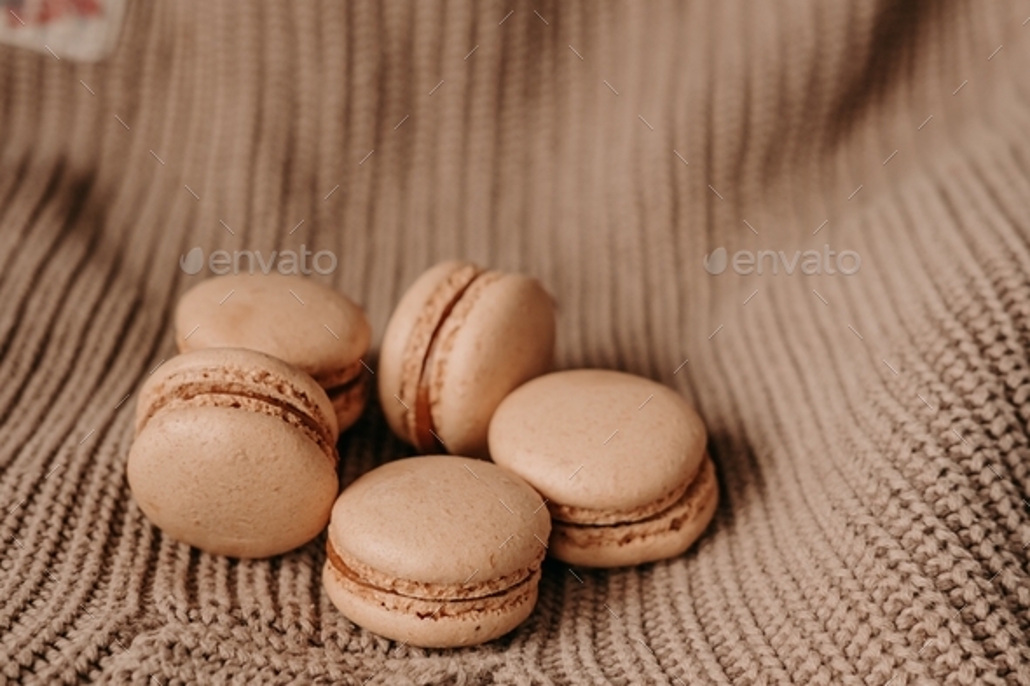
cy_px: 343
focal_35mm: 53
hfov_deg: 37.5
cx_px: 515
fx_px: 1516
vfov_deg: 25.5
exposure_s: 1/25
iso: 500
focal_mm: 35
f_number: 4
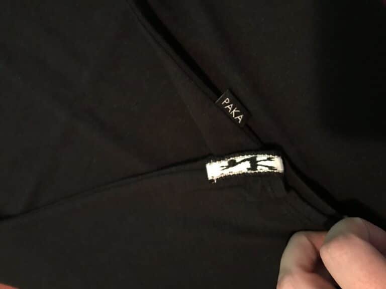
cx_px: 193
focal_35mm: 28
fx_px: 312
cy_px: 144
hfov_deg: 63.4
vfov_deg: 49.7
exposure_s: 1/4
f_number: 1.8
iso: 125
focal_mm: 3.99
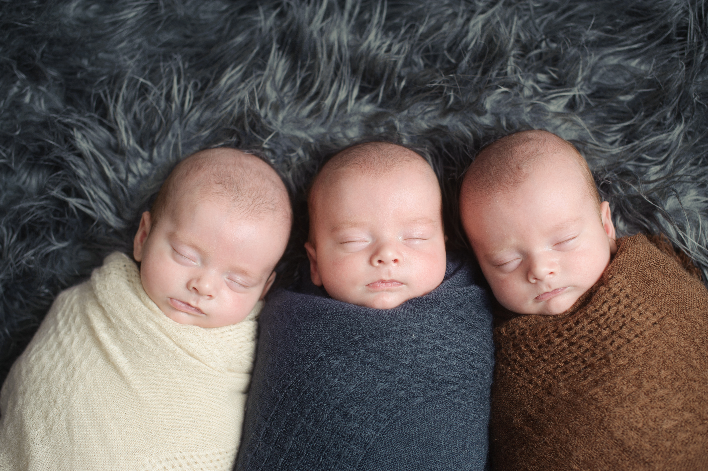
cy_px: 236
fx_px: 983
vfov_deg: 27.0
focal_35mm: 50
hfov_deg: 39.6
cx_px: 354
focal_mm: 50
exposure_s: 1/200
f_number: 3.2
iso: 200
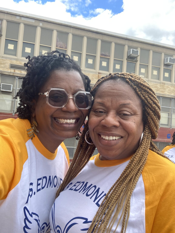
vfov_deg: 56.8
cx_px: 88
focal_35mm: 32
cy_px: 116
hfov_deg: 44.2
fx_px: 215
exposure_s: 1/121
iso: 20
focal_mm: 2.87
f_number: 2.2
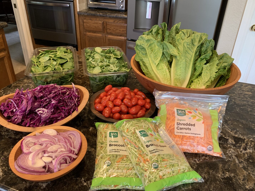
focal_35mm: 28
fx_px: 206
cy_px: 92
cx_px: 123
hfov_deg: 63.4
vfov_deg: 49.8
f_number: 1.8
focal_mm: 4.25
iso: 250
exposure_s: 1/60
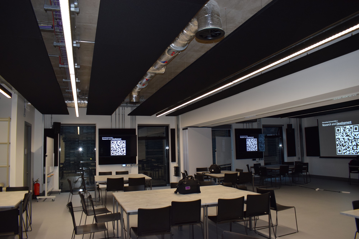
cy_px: 120
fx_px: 269
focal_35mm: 27
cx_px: 180
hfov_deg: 67.4
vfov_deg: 47.9
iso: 800
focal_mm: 18
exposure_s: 1/100
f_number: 5
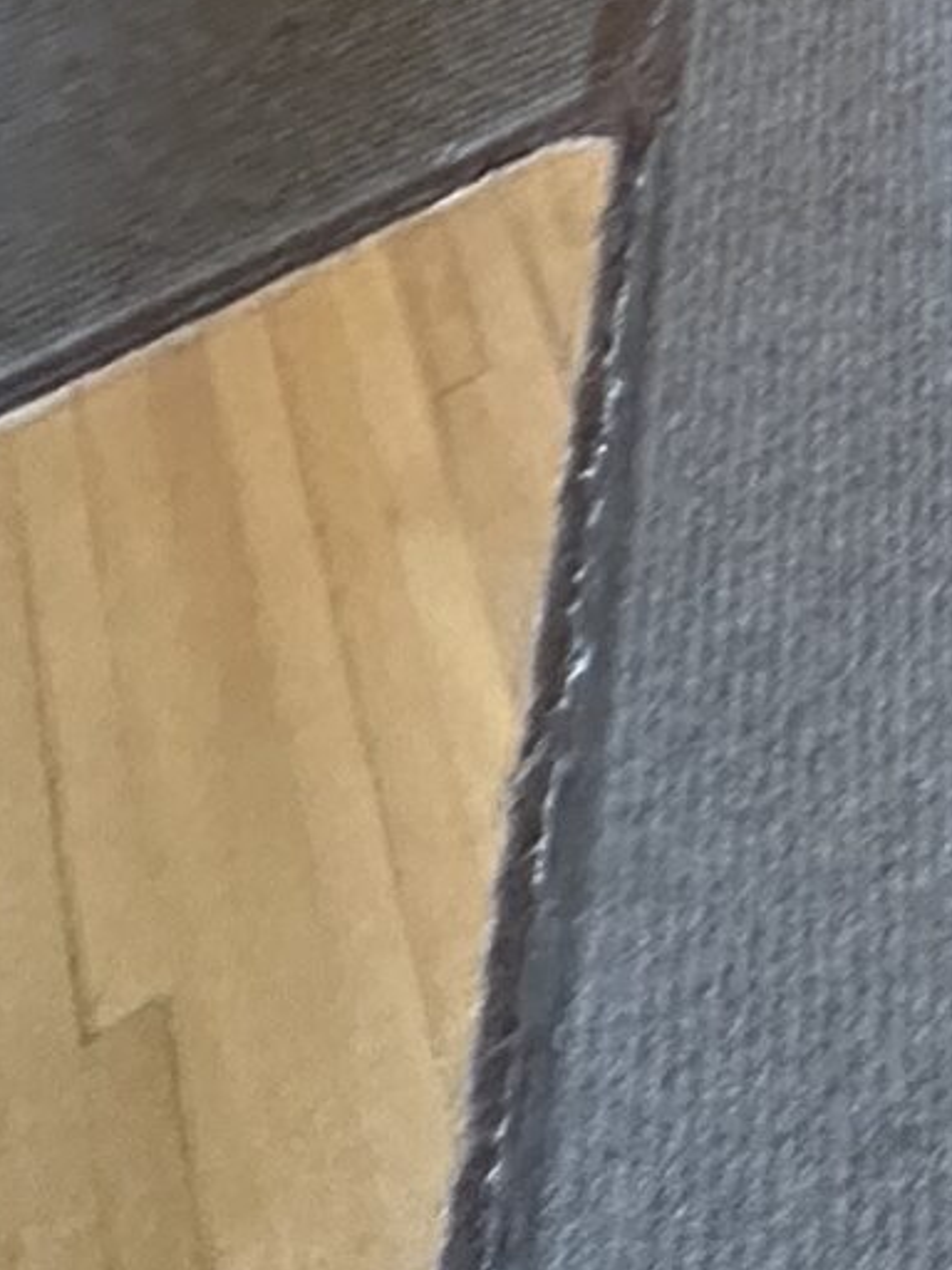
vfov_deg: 19.8
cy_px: -1064
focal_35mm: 70
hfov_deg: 16.2
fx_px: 2567
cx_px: 1916
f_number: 2.2
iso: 800
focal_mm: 2.22
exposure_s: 1/60
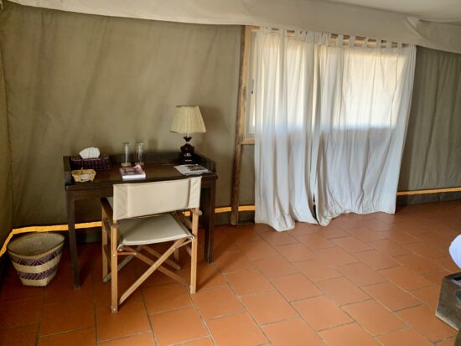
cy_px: 173
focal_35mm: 26
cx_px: 230
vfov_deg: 53.1
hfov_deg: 67.3
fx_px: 346
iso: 250
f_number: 1.8
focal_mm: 4.25
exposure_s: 1/60
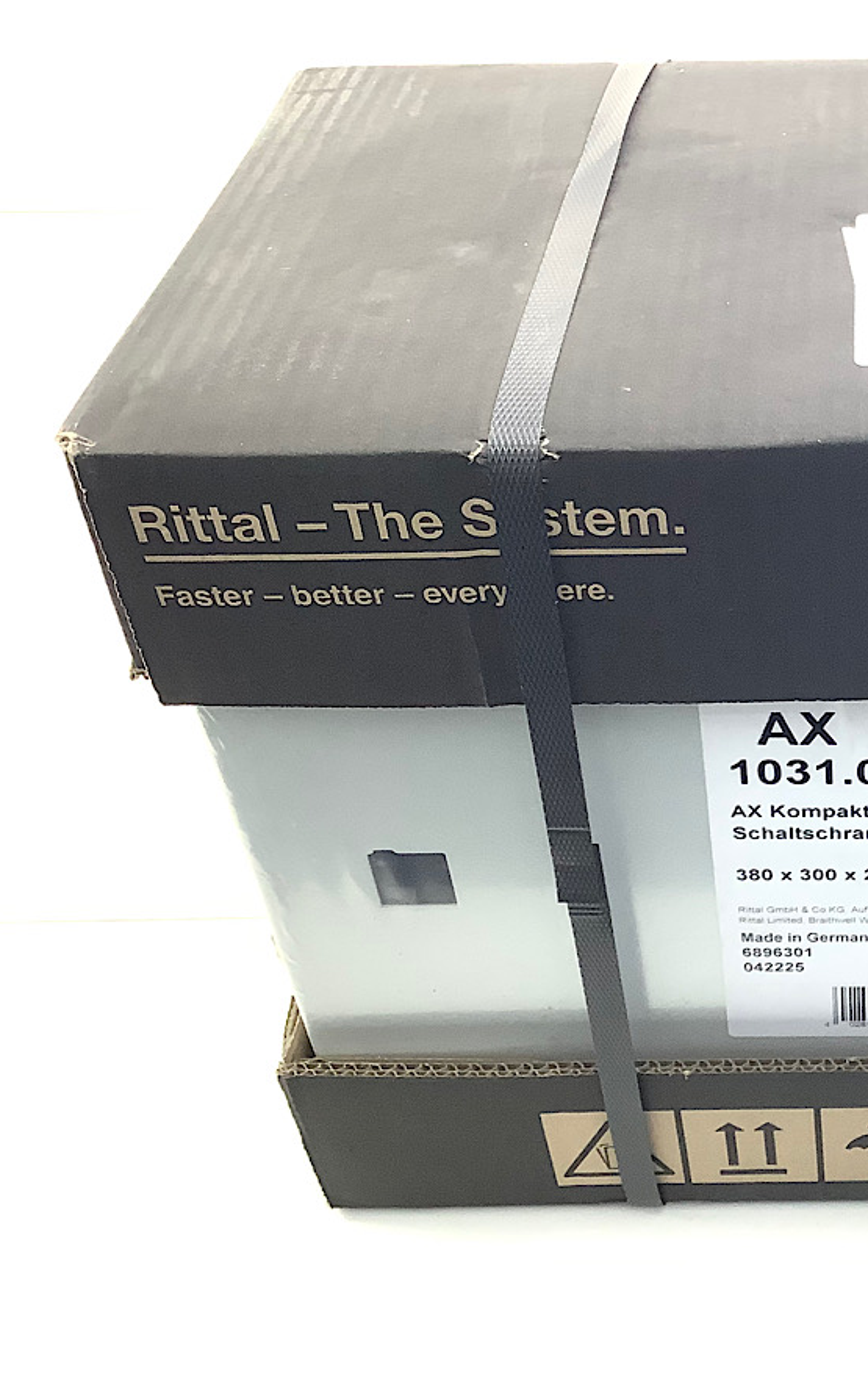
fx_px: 1665
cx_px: 883
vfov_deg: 45.3
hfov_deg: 27.4
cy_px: 693
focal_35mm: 44
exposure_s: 1/50
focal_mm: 3.3
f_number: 2.4
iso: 100
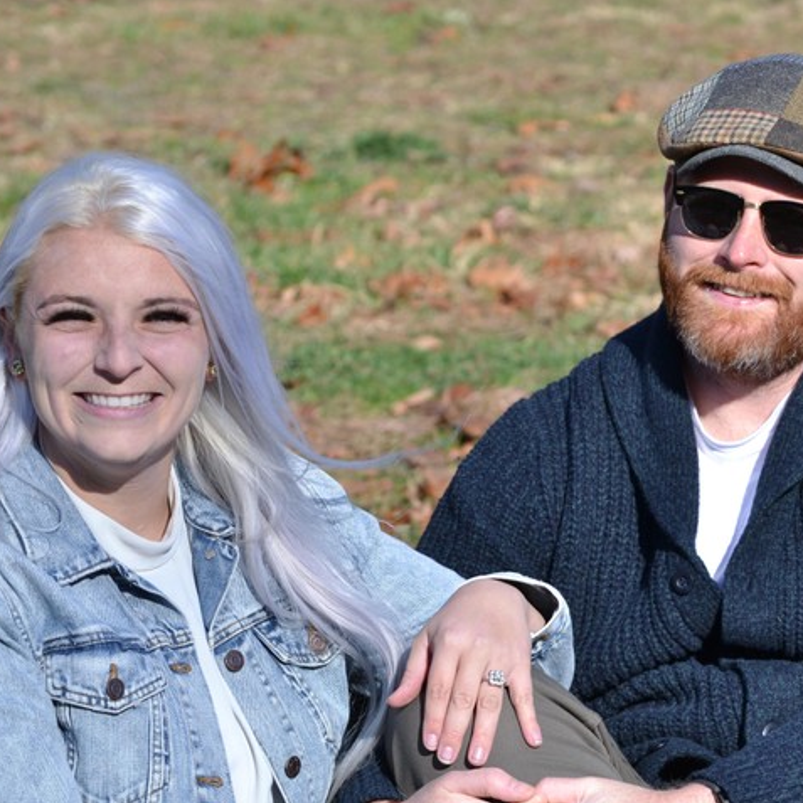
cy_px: 401
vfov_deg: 7.8
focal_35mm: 223
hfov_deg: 7.8
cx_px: 502
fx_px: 5853
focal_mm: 116
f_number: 7.1
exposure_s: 1/200
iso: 100
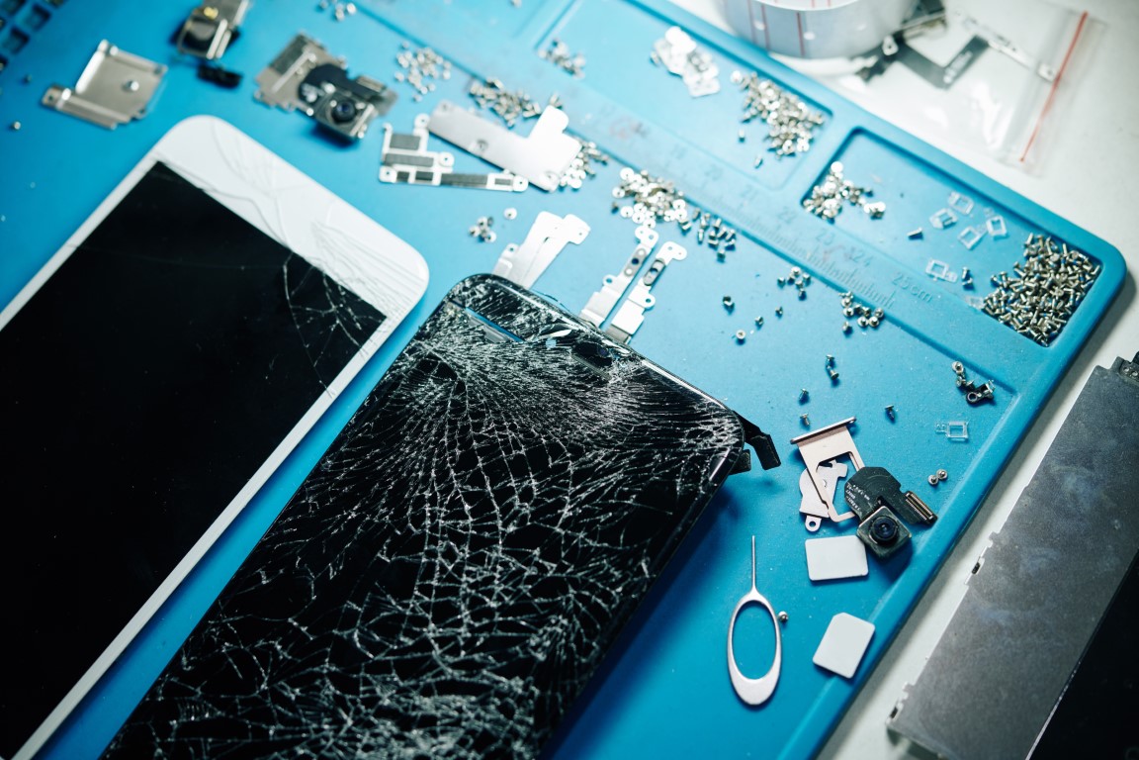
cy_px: 380
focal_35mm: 60
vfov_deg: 22.6
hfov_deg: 33.4
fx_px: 1898
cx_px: 570
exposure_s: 1/250
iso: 400
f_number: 4
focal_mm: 60
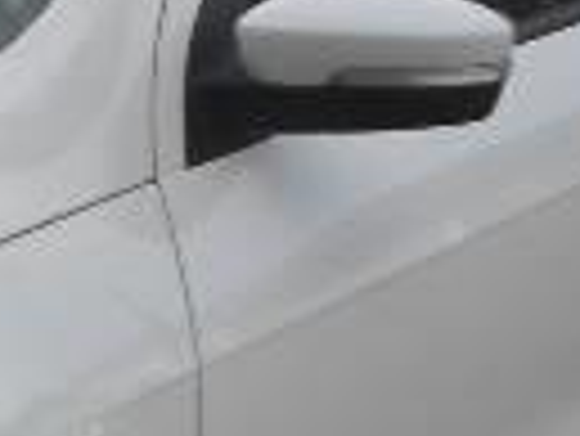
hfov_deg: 10.7
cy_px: 315
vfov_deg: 8.4
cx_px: -310
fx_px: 2968
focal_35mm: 177
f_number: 2.7
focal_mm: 5.5
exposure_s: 1/750
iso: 80
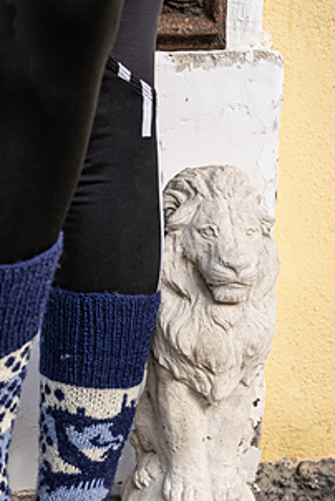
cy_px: 406
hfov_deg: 18.5
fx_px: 1006
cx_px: 14
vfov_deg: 27.4
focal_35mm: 72
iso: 100
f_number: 4.5
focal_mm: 34.1
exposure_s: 1/400
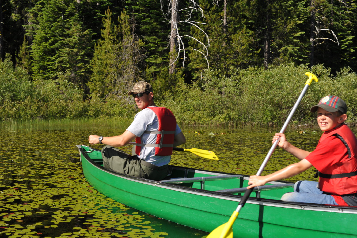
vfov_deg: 27.0
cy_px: 119
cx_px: 178
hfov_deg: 39.6
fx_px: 496
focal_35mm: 50
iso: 360
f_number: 10
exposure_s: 1/400
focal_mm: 50
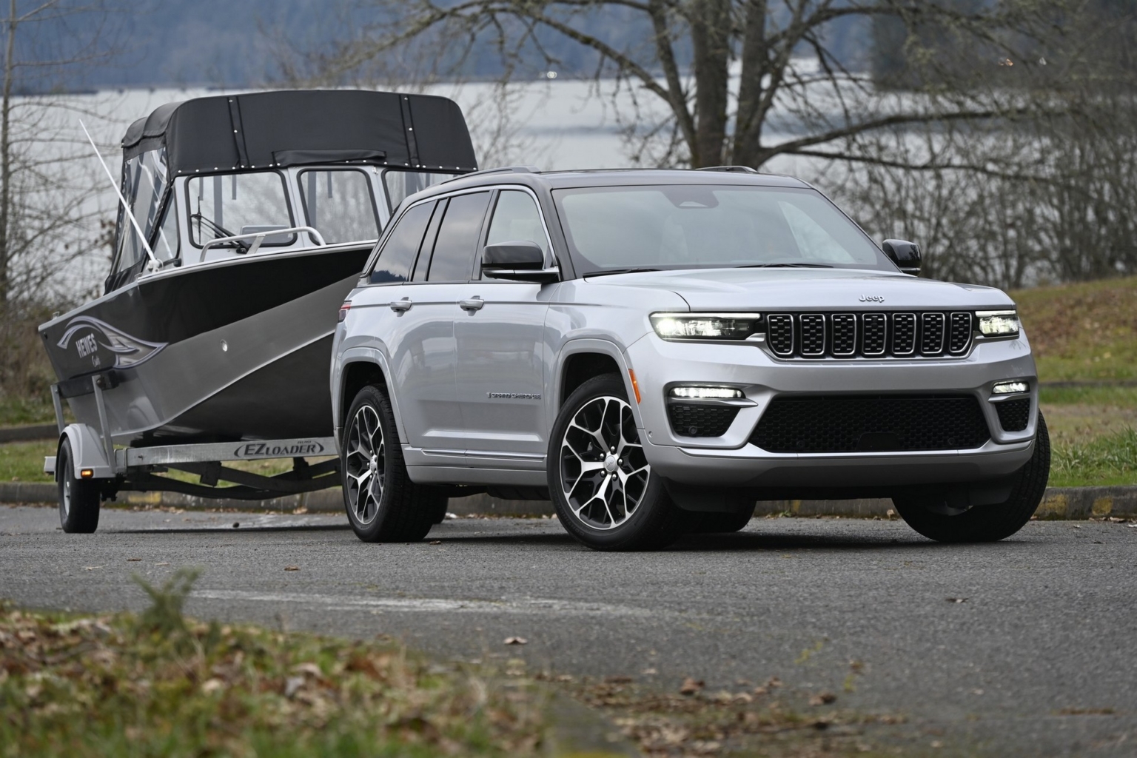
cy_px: 379
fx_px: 5369
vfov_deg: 8.1
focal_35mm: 170
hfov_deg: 12.1
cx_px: 568
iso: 320
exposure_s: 1/400
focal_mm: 170
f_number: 6.3
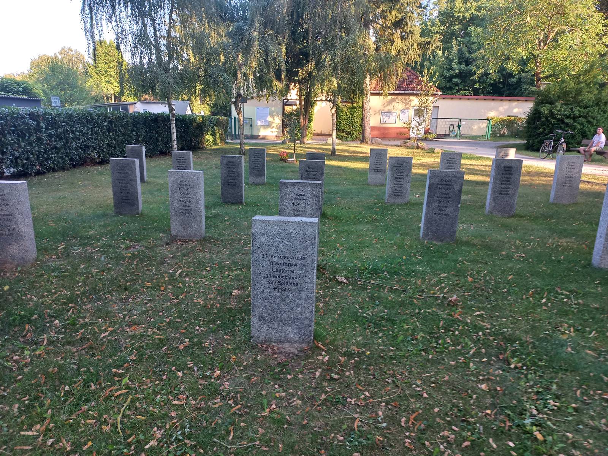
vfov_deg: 54.9
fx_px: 439
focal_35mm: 25
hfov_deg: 69.4
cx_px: 304
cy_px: 228
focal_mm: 4.6
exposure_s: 1/60
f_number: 1.8
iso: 40
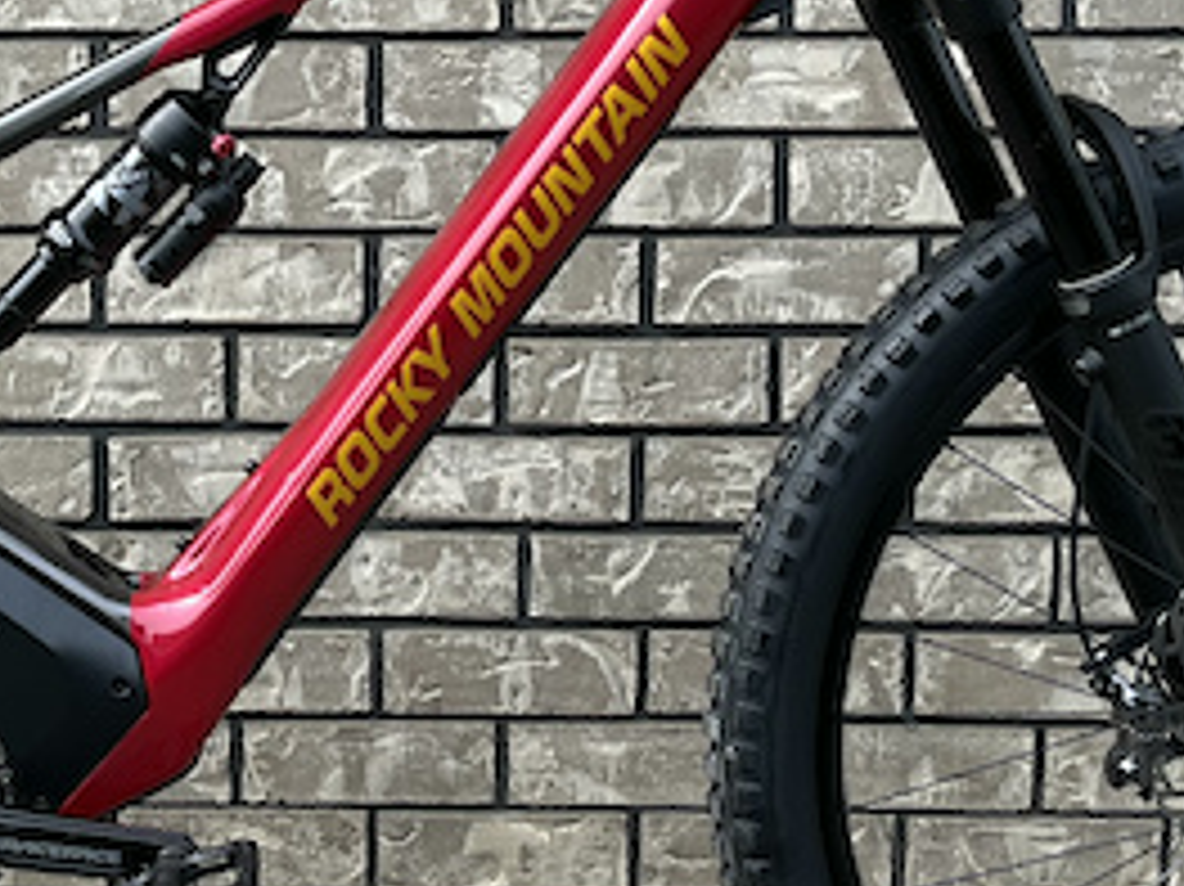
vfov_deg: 18.6
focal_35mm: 79
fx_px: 2701
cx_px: 266
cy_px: 279
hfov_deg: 24.4
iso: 50
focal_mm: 5.1
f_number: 1.6
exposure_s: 1/816
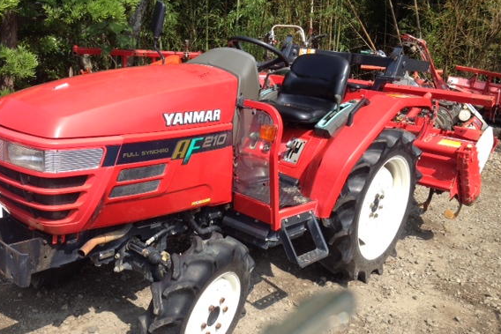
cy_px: 179
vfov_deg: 32.6
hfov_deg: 47.3
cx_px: 228
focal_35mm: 41
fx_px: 571
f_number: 2.4
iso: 50
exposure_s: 1/836
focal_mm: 4.28
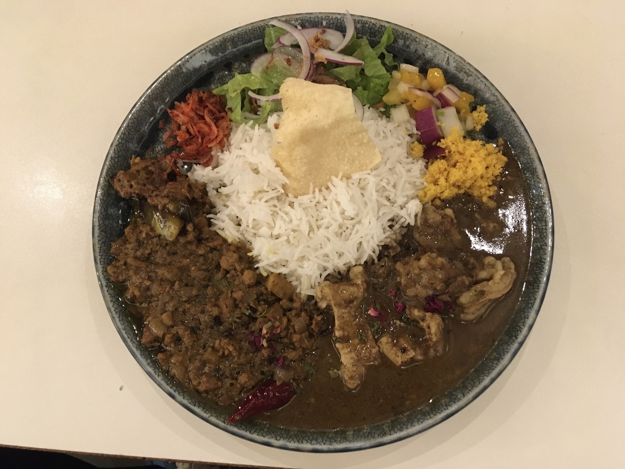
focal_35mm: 29
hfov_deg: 61.7
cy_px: 234
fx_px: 524
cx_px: 312
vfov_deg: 48.2
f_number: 2.2
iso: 250
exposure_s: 1/15
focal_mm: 4.15
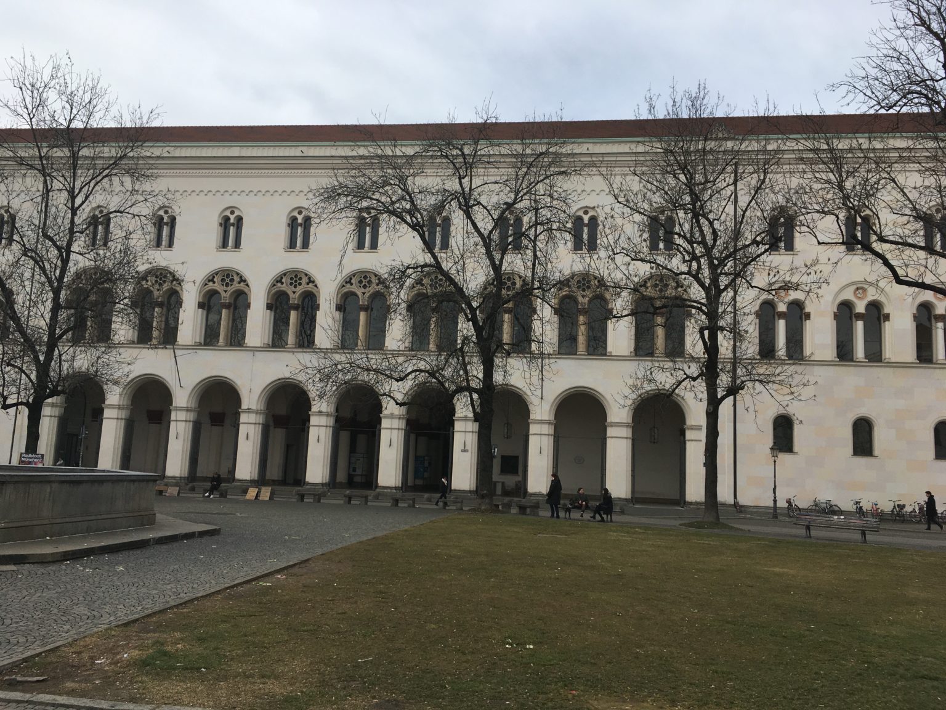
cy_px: 355
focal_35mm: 29
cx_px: 473
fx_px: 793
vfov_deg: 48.2
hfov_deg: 61.7
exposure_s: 1/1399
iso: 25
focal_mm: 4.15
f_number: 2.2
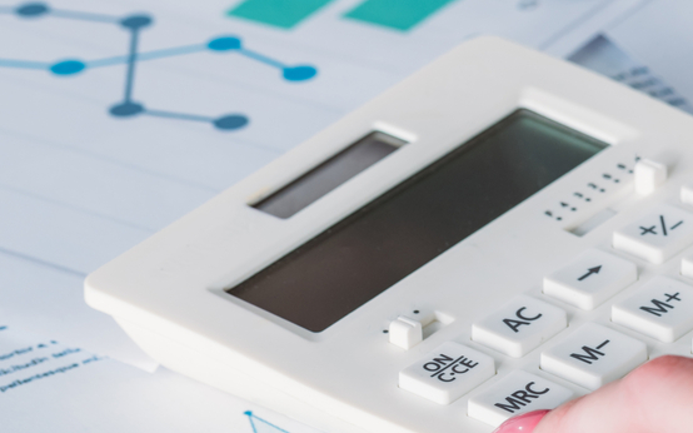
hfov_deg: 4.9
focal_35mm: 427
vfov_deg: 3.1
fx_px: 8063
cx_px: 1128
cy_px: -112
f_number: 7.1
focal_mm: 116
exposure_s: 1/200
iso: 160
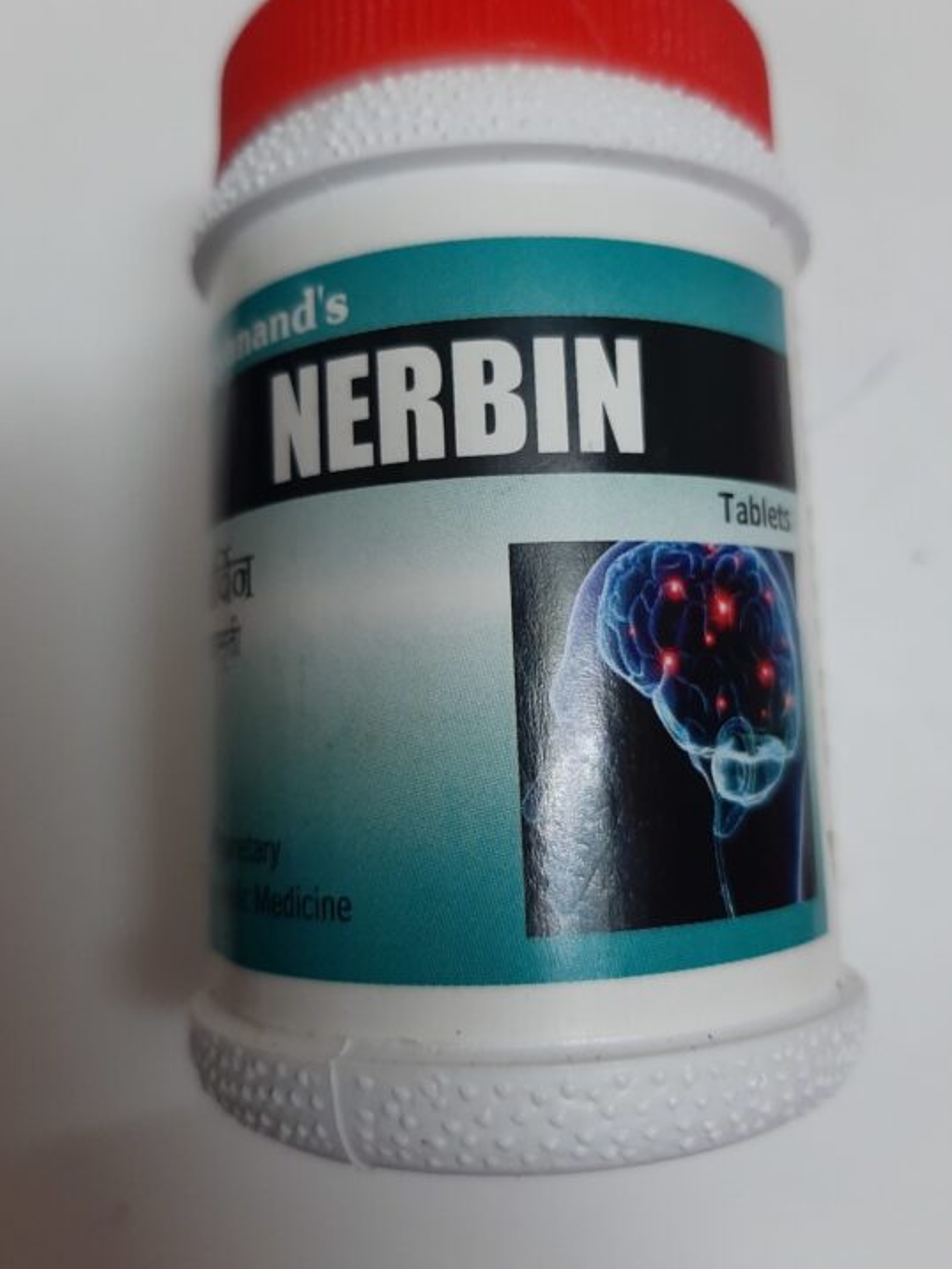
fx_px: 1063
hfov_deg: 48.2
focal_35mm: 29
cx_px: 488
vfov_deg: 61.5
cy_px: 575
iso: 200
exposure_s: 1/33
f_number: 1.7
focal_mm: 3.93
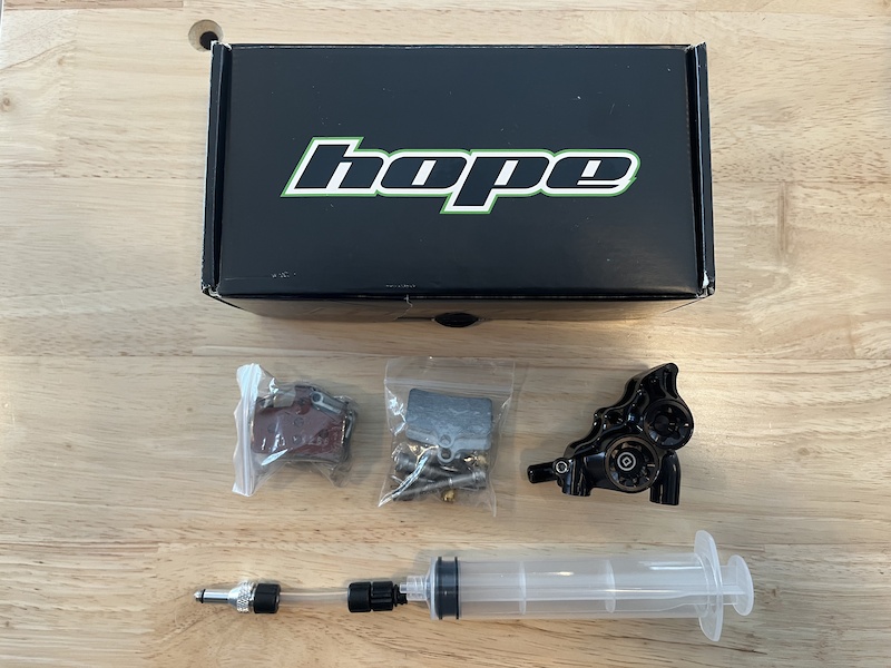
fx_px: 669
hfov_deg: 67.3
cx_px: 446
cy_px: 334
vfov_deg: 53.1
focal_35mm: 26
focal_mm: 5.1
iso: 250
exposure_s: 1/60
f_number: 1.6
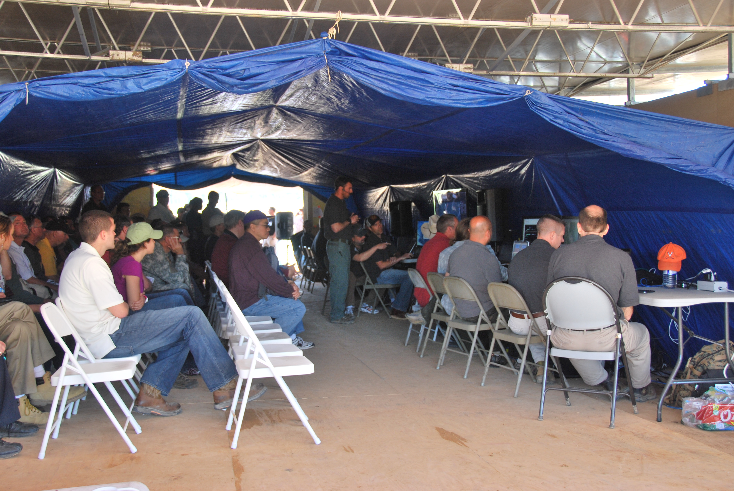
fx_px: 857
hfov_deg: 46.3
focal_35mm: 42
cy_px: 246
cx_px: 367
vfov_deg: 32.0
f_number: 4.5
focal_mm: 28
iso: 200
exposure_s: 1/80
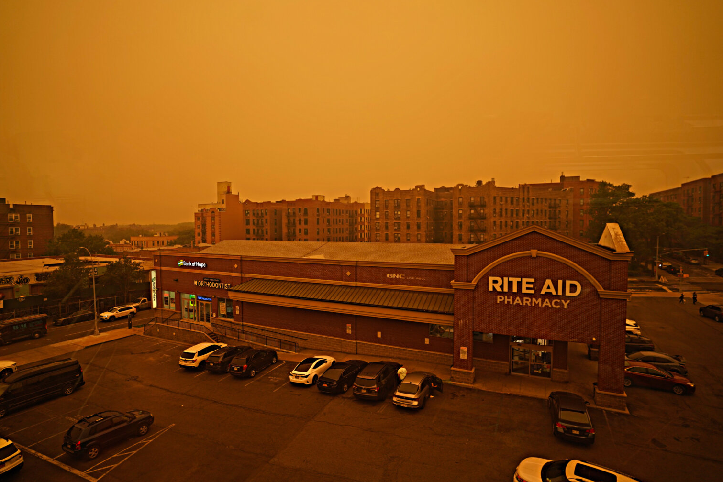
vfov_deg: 67.4
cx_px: 348
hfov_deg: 90.0
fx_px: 362
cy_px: 238
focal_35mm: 18
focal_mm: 17
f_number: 2.8
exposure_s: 1/320
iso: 320
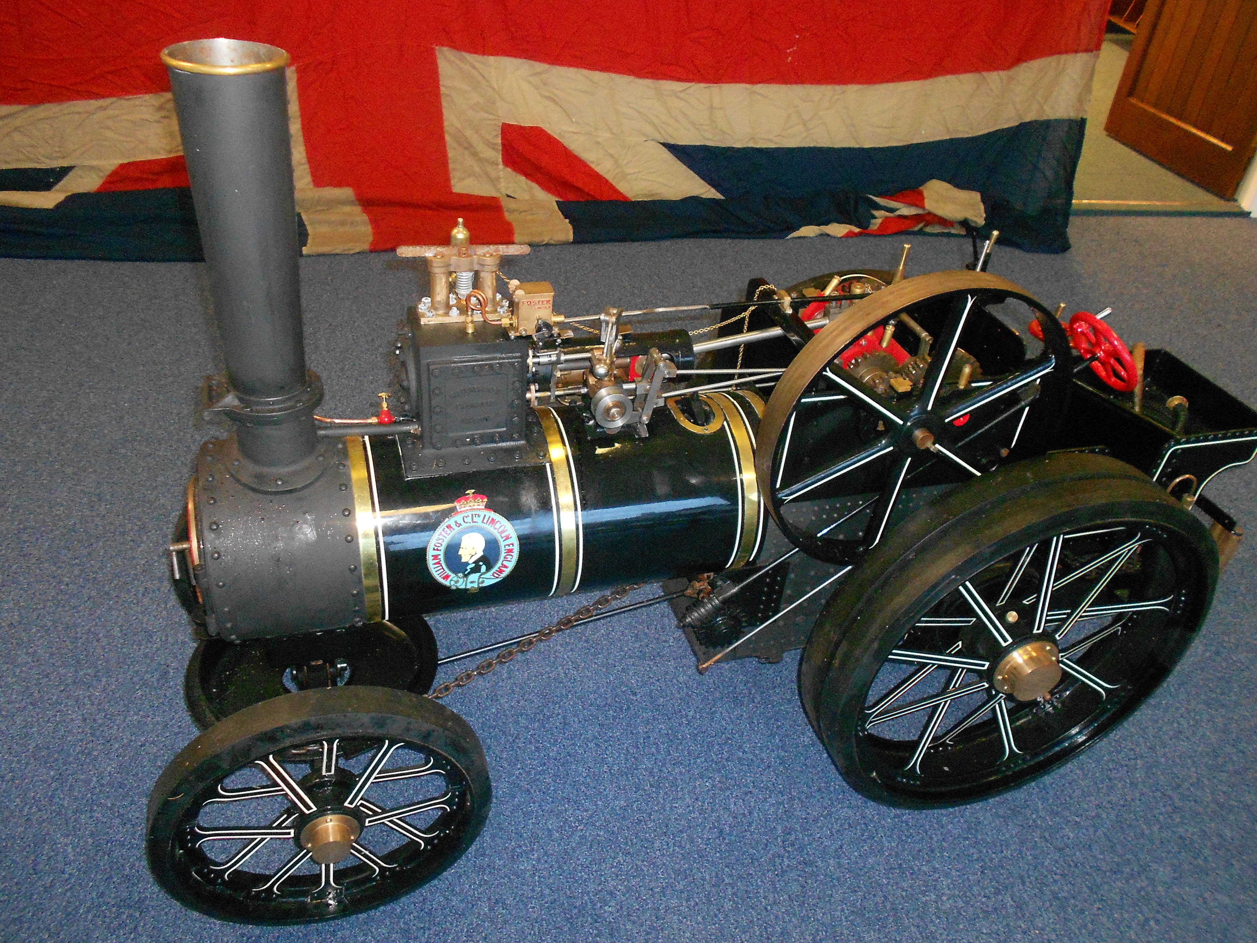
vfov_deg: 53.1
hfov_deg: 67.3
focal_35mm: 26
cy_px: 472
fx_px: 944
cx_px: 628
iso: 500
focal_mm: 4.6
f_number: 3.2
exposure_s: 1/25
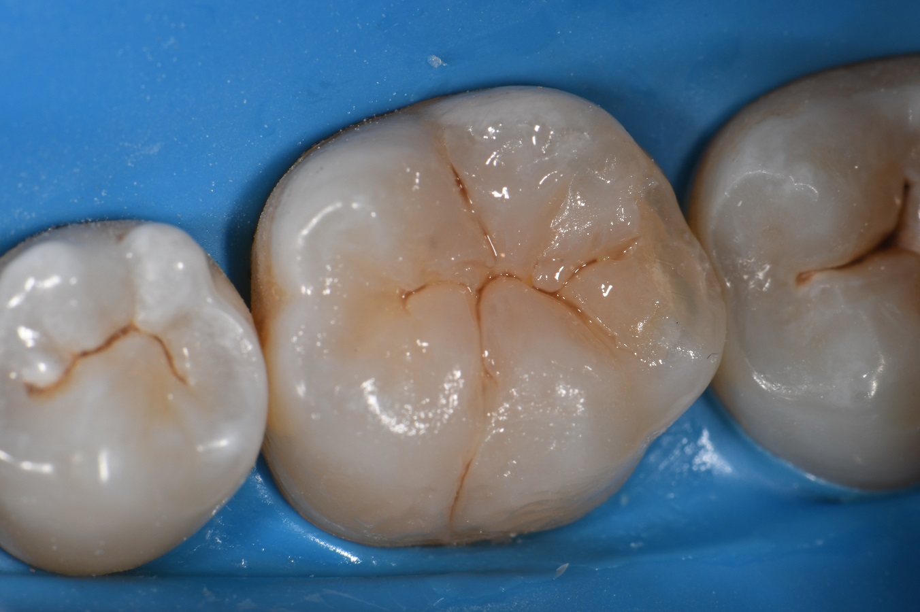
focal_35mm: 157
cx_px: 460
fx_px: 4010
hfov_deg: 13.1
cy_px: 306
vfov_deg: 8.7
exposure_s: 1/160
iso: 200
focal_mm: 105
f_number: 32
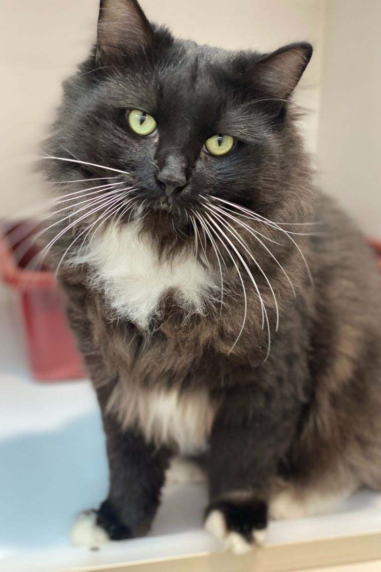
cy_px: 283
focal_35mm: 55
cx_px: 200
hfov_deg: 24.6
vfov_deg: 36.2
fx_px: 873
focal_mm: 6
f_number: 2
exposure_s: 1/33
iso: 125
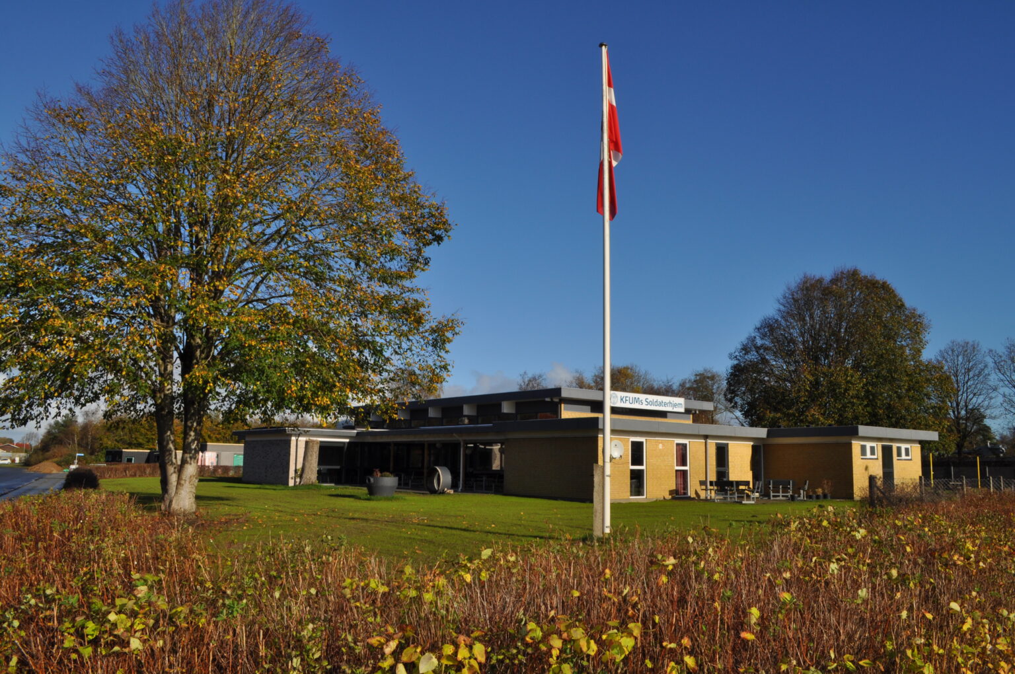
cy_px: 337
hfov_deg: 67.4
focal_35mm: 27
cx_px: 508
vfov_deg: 47.8
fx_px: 760
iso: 200
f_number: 16
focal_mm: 18
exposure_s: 1/200
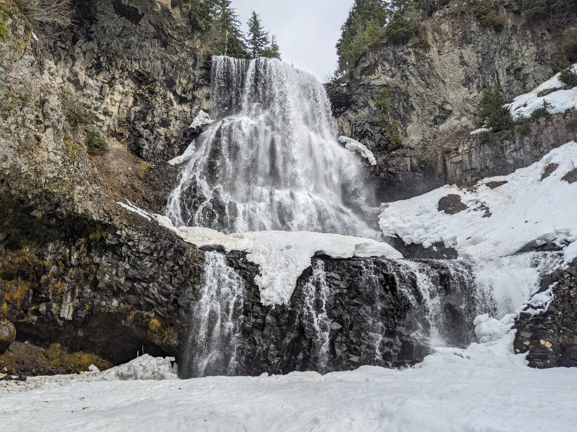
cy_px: 216
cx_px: 288
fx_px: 450
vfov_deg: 51.3
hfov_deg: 65.3
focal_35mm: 27
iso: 48
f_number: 1.8
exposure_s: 1/2611
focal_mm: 4.4
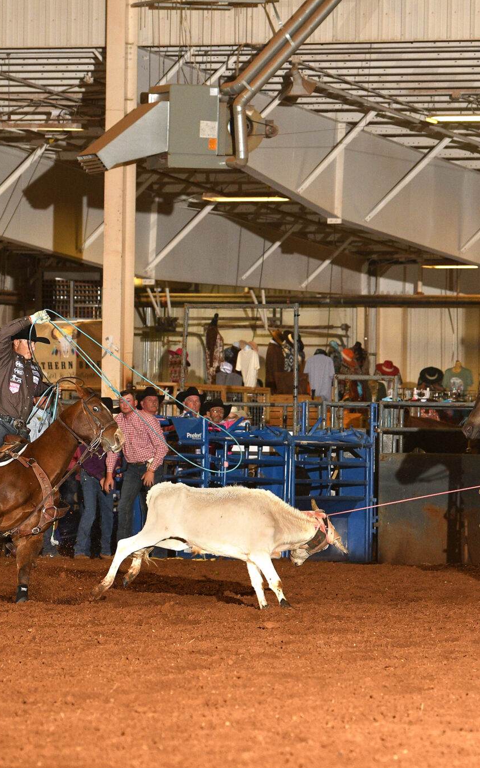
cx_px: 273
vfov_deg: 7.3
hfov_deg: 4.6
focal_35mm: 288
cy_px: 384
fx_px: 6023
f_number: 4.5
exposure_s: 1/250
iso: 640
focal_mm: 125
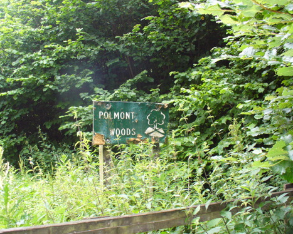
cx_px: 139
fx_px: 347
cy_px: 114
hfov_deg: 45.8
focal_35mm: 40
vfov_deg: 37.4
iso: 160
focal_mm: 6.1
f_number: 2.8
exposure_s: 1/30
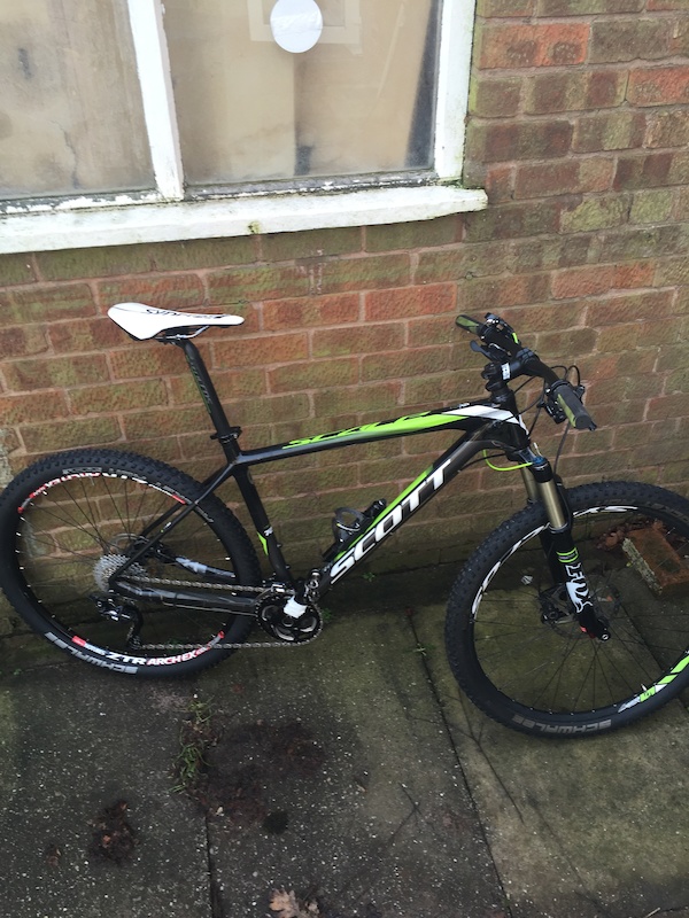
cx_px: 344
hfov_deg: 48.2
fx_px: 770
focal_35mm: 29
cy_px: 459
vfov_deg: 61.7
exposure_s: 1/50
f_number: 2.2
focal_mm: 4.15
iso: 32
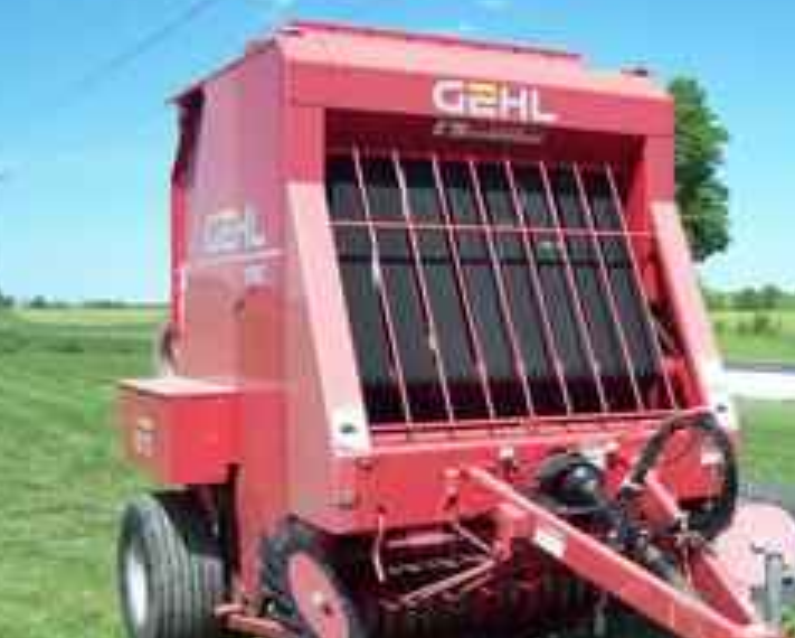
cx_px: 500
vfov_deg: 29.7
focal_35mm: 51
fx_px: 1201
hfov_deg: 36.4
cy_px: 379
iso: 80
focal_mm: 6
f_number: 4.8
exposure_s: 1/363
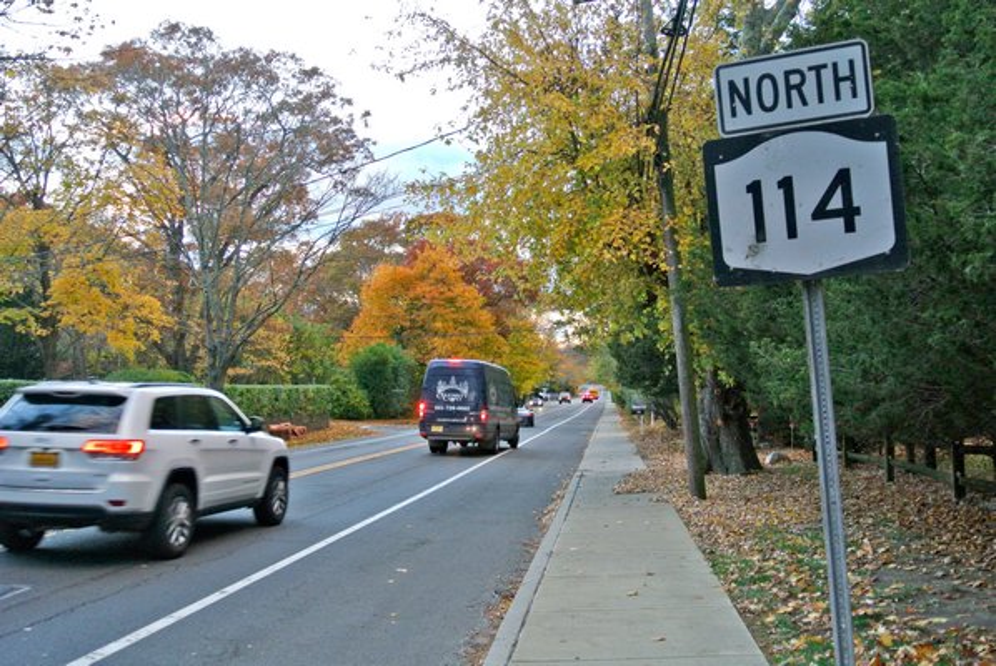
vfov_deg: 36.0
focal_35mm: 37
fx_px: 1025
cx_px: 498
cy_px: 333
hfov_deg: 51.8
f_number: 4
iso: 400
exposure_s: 1/100
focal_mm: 14
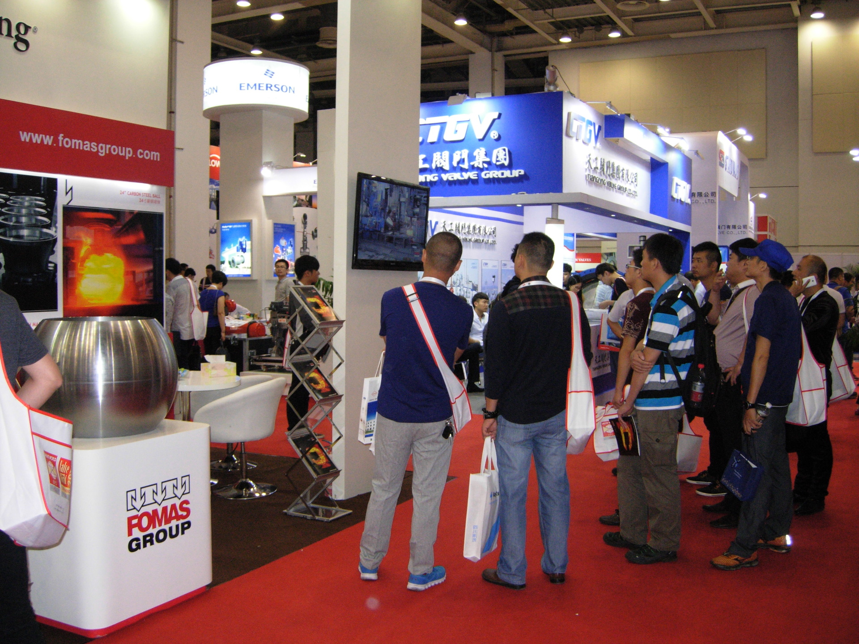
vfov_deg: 39.7
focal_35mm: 36
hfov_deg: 51.4
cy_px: 322
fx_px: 893
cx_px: 430
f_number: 2.7
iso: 200
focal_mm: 7.5
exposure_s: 1/128
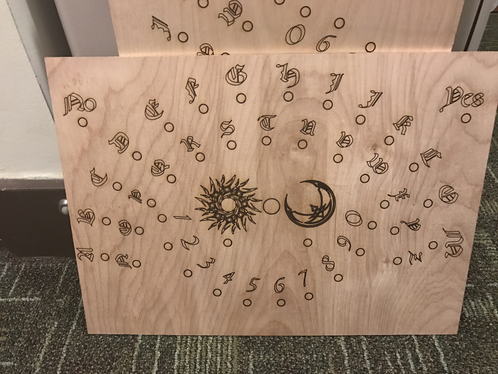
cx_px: 249
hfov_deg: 63.4
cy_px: 187
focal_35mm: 28
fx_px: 403
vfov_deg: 49.7
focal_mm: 3.99
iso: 80
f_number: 1.8
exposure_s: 1/6
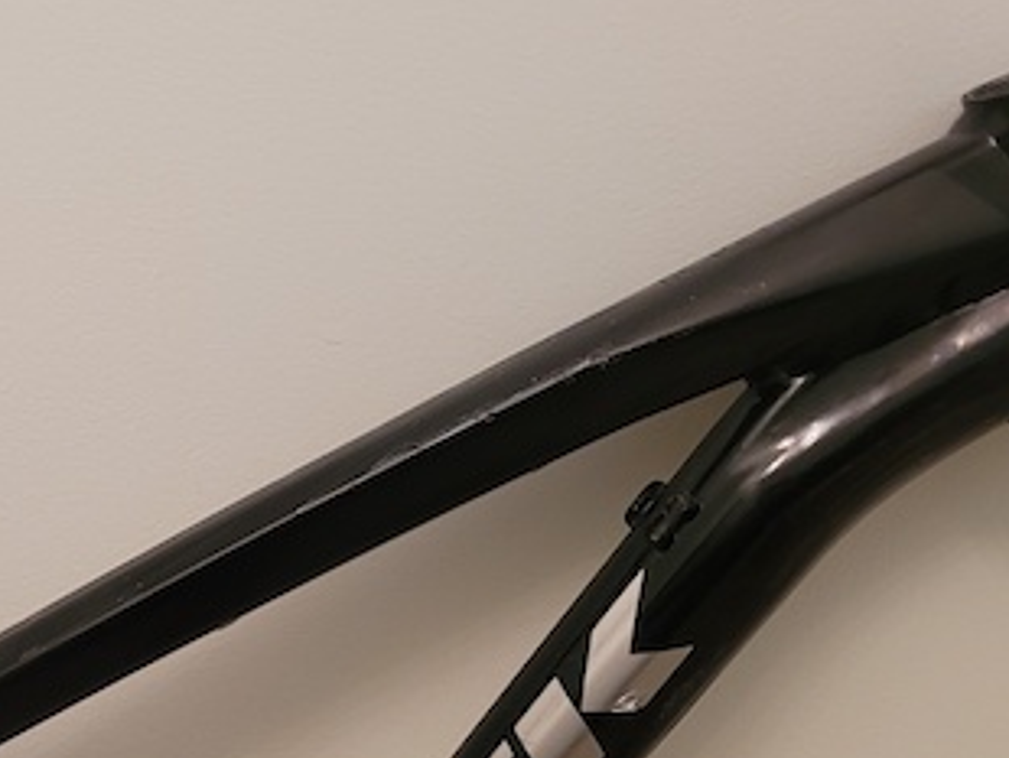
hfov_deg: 27.1
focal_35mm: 67
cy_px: 742
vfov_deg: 21.3
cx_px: -29
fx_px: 1954
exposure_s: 1/40
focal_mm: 5.4
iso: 320
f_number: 1.8
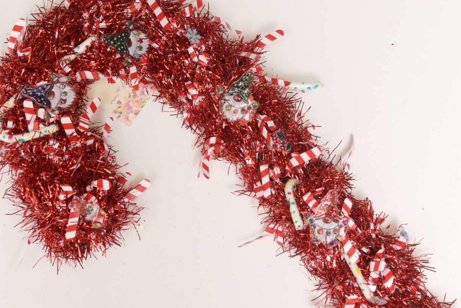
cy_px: 188
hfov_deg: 22.4
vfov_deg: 15.0
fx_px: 1165
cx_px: 264
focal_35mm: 91
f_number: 6.3
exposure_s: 1/125
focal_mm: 36
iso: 500
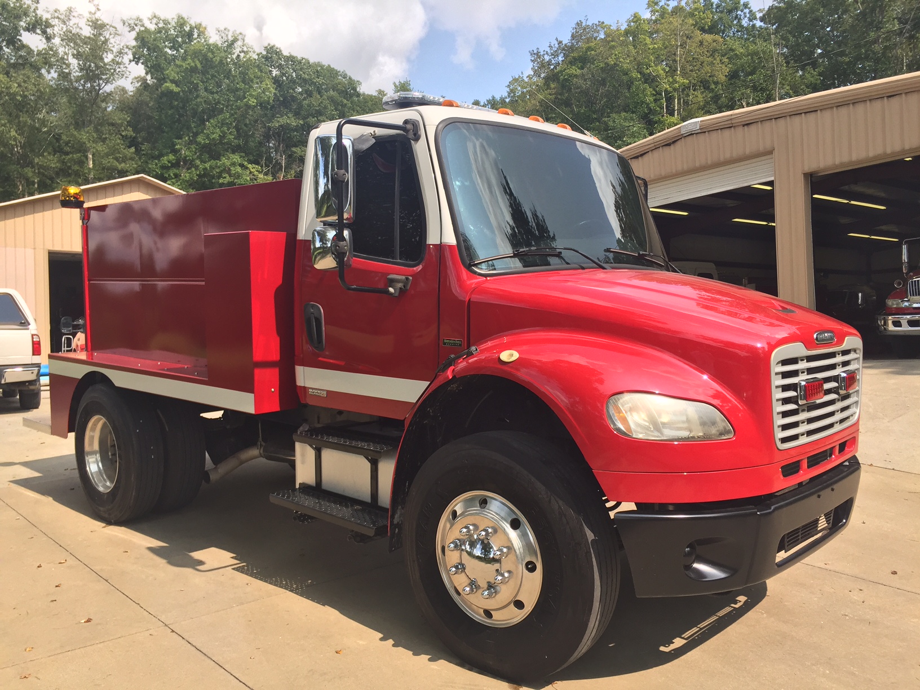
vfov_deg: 48.2
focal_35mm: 29
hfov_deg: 61.7
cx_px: 460
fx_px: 771
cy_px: 345
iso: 32
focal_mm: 4.15
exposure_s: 1/1130
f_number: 2.2
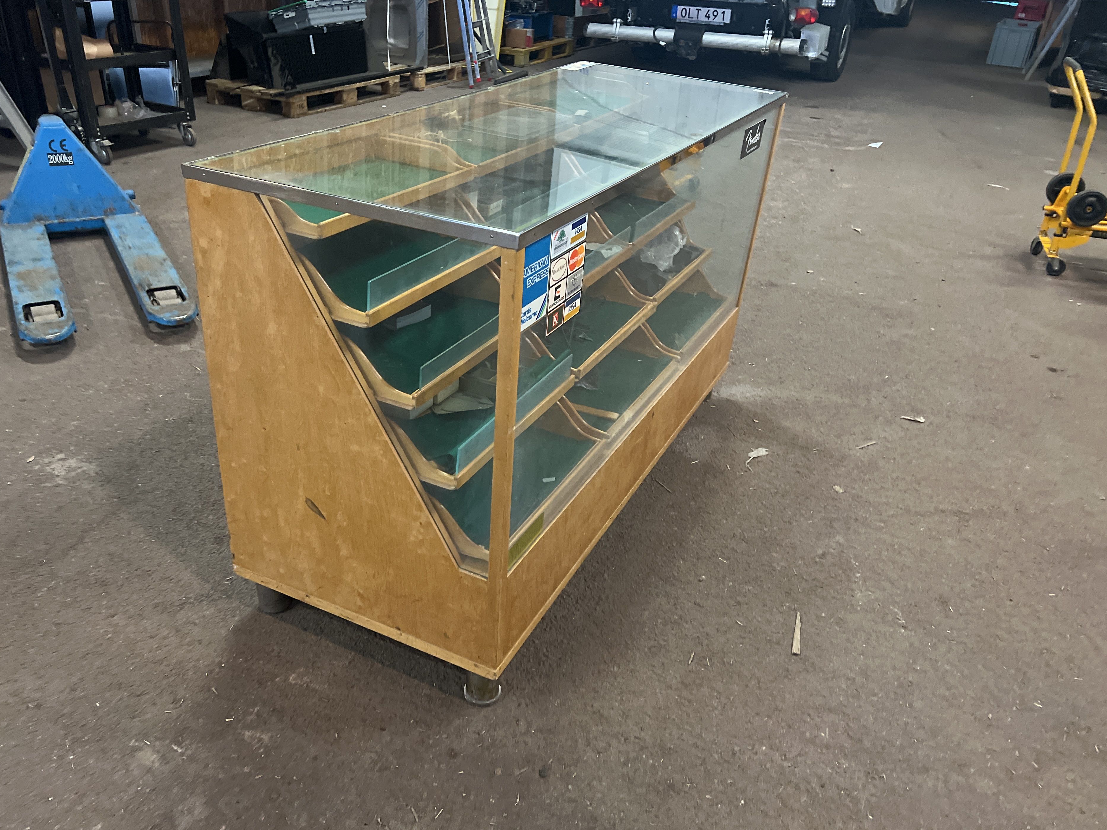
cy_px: 427
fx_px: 895
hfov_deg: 63.4
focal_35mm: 28
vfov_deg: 49.7
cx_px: 521
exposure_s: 1/33
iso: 640
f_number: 1.5
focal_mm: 5.7
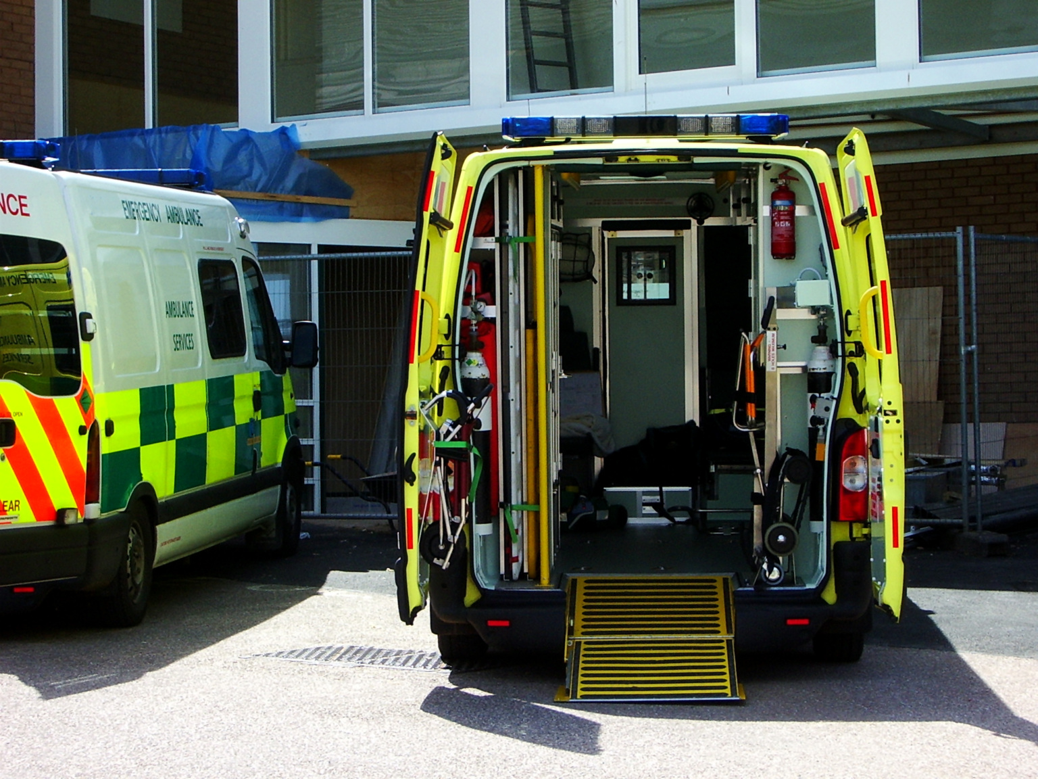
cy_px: 390
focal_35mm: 96
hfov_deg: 20.4
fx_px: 2879
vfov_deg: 15.4
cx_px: 519
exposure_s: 1/160
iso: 100
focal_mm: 14.6
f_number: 7
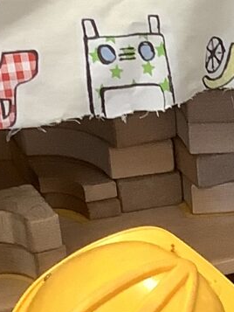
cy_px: 769
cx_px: 576
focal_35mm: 178
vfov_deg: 9.7
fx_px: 1603
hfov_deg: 7.7
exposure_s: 1/50
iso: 160
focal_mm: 3.3
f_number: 2.4
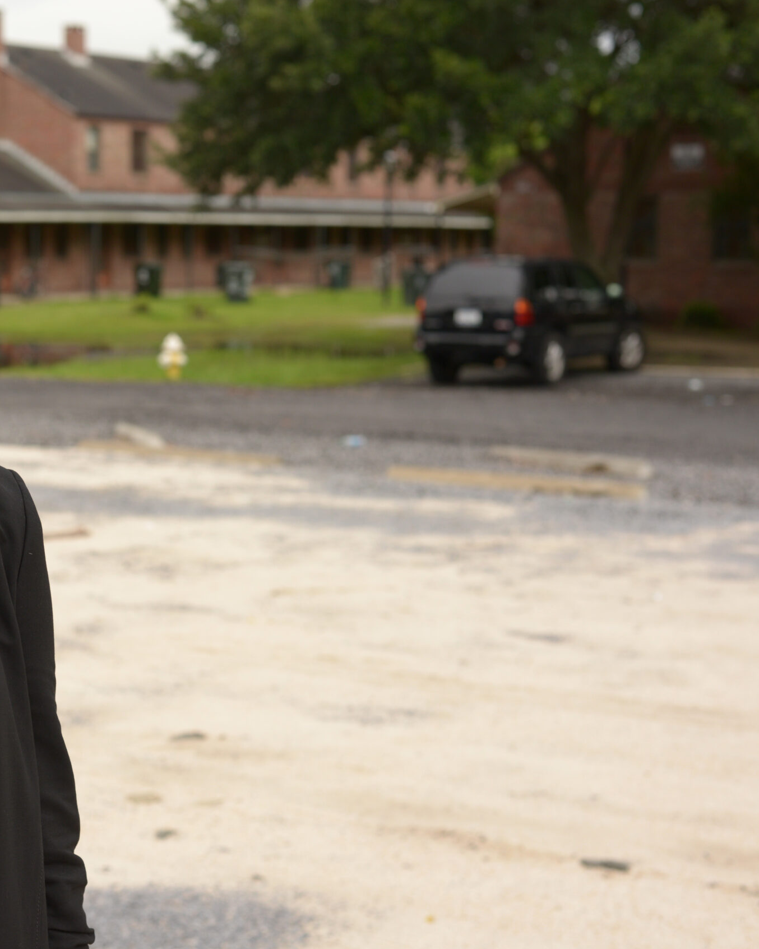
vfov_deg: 26.8
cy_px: 478
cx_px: 58
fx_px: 1994
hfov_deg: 21.0
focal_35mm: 71
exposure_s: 1/320
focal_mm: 50
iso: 320
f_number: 5.6
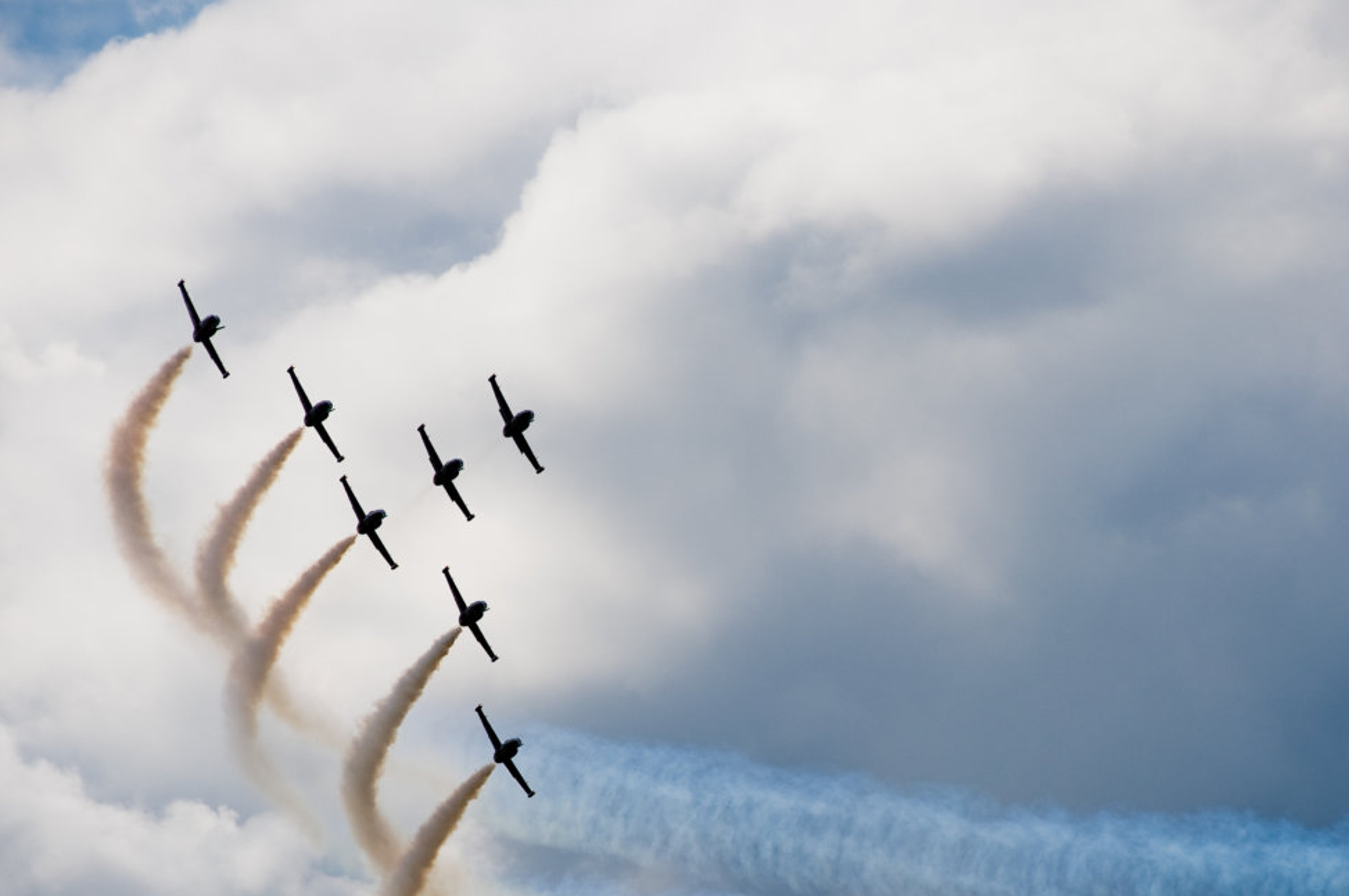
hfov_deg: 6.3
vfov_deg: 4.2
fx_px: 12318
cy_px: 649
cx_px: 862
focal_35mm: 329
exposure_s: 1/2000
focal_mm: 200
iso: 200
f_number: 5.6
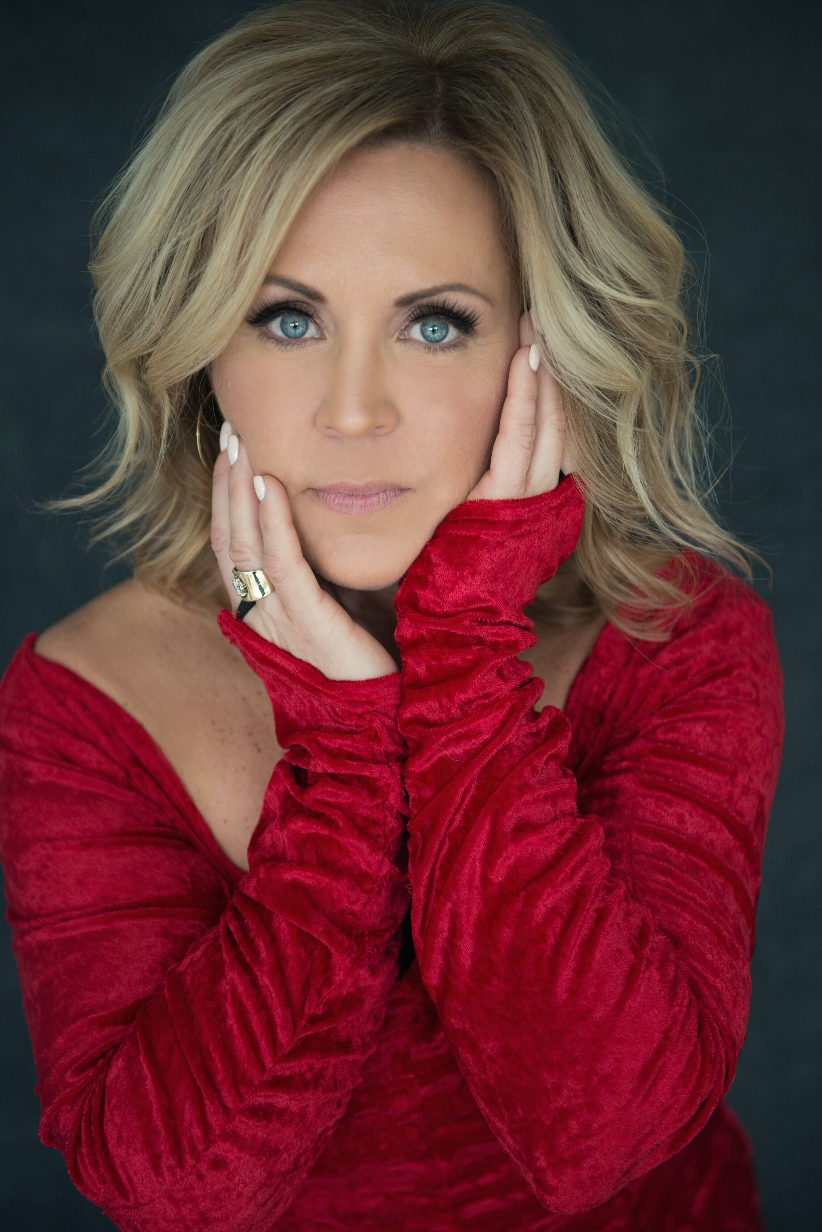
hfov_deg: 22.3
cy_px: 586
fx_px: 2087
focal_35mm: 61
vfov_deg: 32.9
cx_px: 419
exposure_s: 1/200
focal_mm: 58
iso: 500
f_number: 2.8
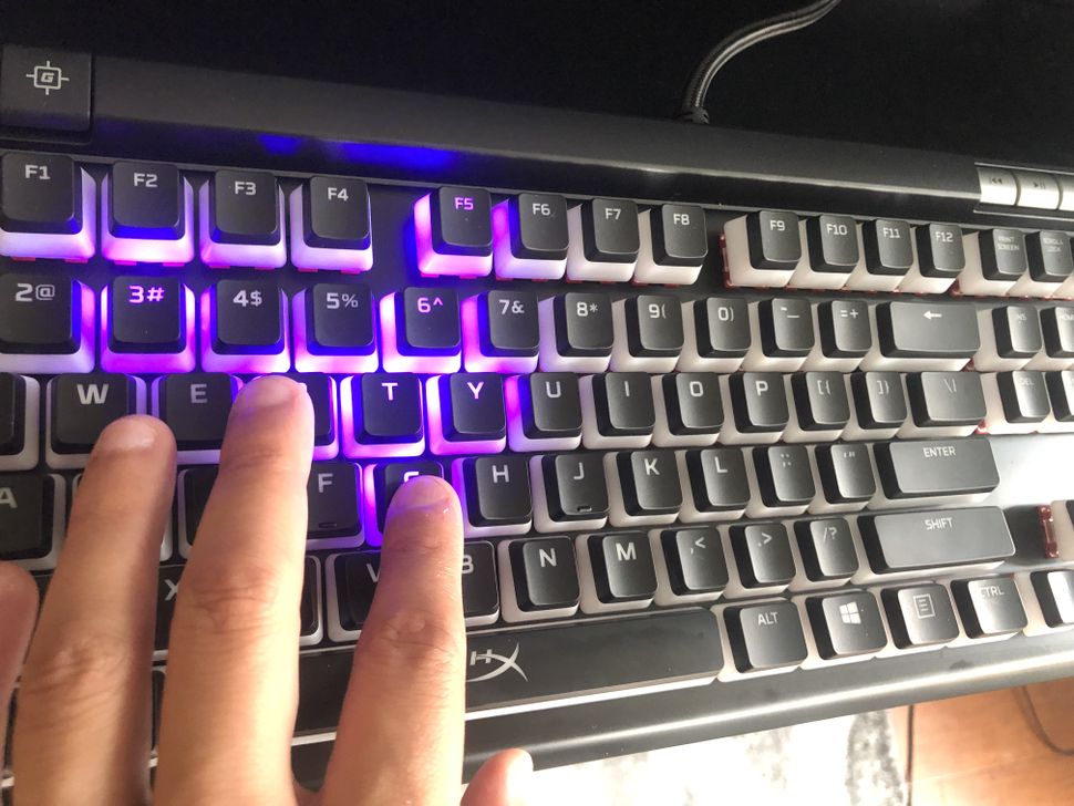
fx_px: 869
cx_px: 537
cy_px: 403
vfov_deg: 49.8
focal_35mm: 28
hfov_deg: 63.4
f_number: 1.8
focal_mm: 3.99
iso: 100
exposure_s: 1/15
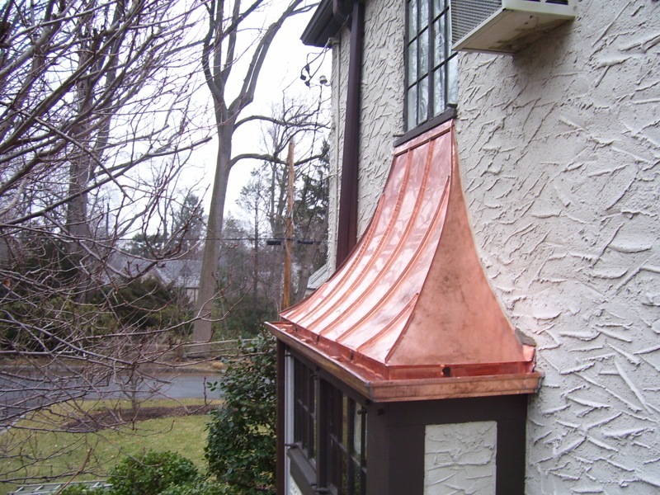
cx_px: 330
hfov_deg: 54.0
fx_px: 648
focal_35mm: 34
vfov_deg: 41.8
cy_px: 248
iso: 80
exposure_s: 1/60
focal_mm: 5.6
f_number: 2.7
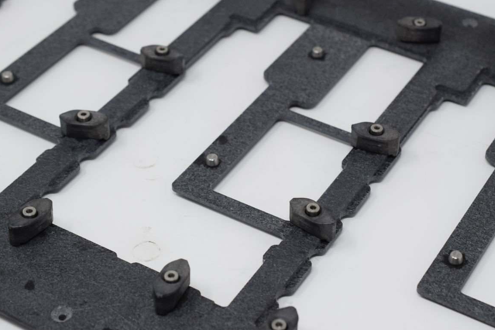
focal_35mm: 78
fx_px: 1072
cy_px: 146
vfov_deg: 17.5
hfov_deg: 26.0
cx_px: 293
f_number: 6.3
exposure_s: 1/160
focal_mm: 40
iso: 400
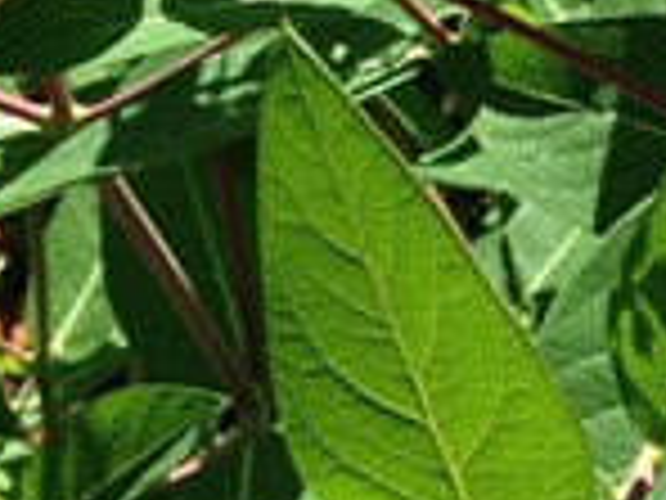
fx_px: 2751
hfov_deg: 13.5
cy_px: -14
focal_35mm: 143
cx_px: 724
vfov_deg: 10.3
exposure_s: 1/797
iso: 50
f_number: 2.4
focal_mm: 4.12
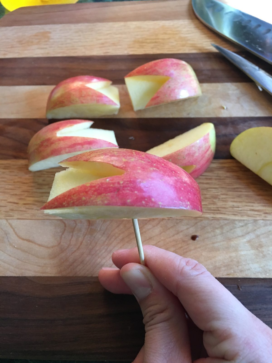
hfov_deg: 48.2
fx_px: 304
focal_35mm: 29
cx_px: 136
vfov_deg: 61.7
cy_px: 182
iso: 80
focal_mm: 4.15
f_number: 2.2
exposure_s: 1/15
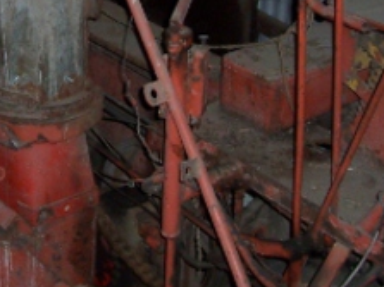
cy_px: -27
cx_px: -38
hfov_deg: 18.1
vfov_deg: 13.8
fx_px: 1164
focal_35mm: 105
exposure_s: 1/60
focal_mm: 5.6
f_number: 2.7
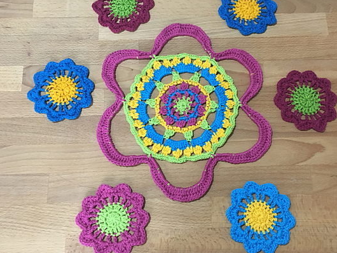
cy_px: 115
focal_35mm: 35
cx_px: 179
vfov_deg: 40.7
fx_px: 341
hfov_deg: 52.6
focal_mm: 4.15
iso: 160
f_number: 2.2
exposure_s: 1/33
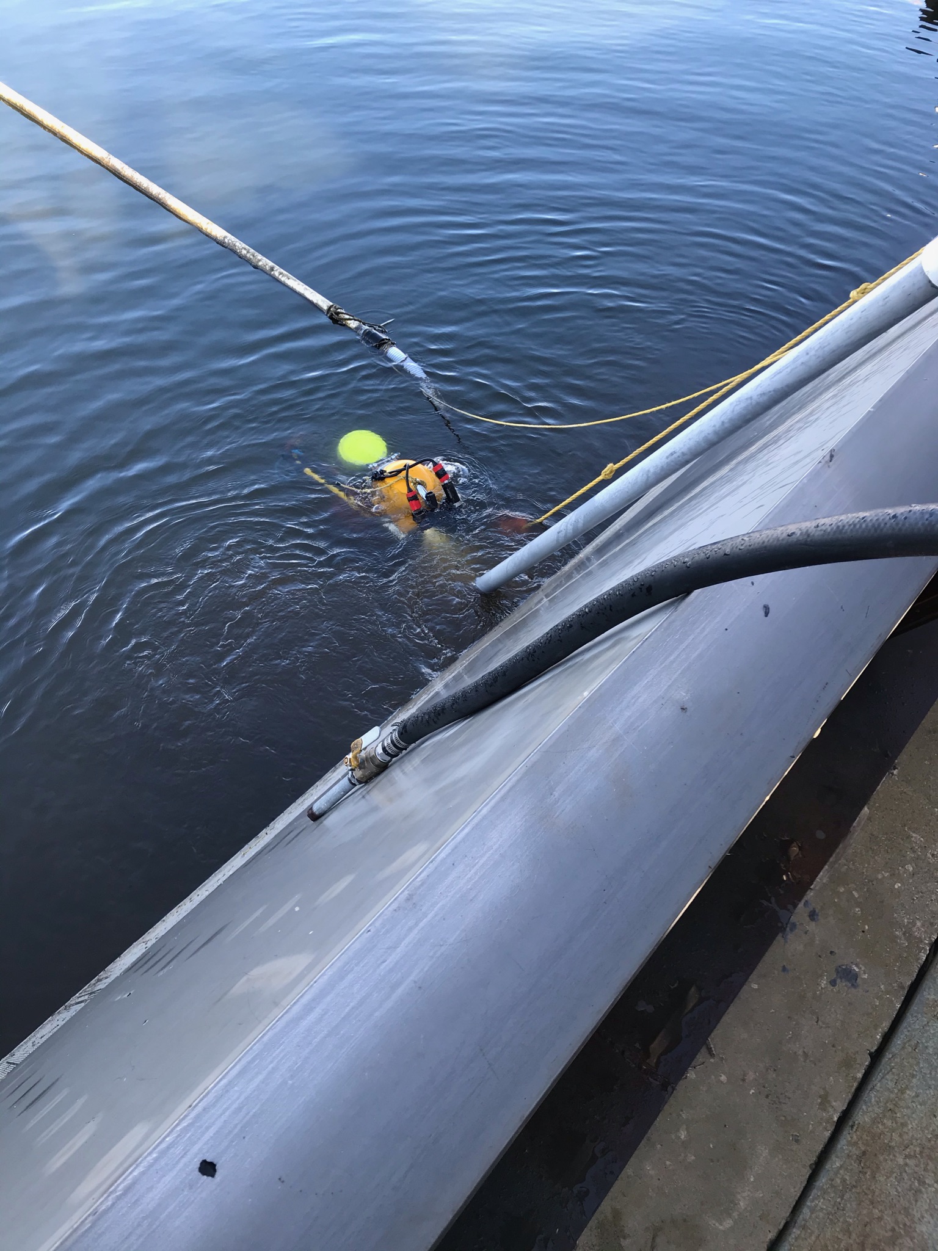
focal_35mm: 28
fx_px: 1012
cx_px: 469
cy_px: 626
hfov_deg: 49.7
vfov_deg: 63.5
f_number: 1.8
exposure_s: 1/179
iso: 20
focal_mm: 3.99
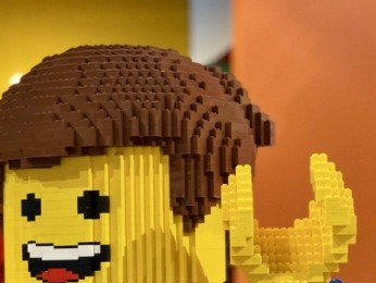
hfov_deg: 14.7
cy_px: 293
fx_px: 1446
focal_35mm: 133
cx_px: 70
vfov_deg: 11.0
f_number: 2.2
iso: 400
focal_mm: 7.5
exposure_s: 1/24
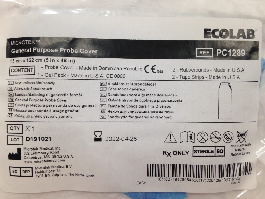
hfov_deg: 55.4
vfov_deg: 42.9
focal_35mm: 33
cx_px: 132
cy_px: 100
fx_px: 253
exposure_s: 1/60
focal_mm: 4.12
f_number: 2.4
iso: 64
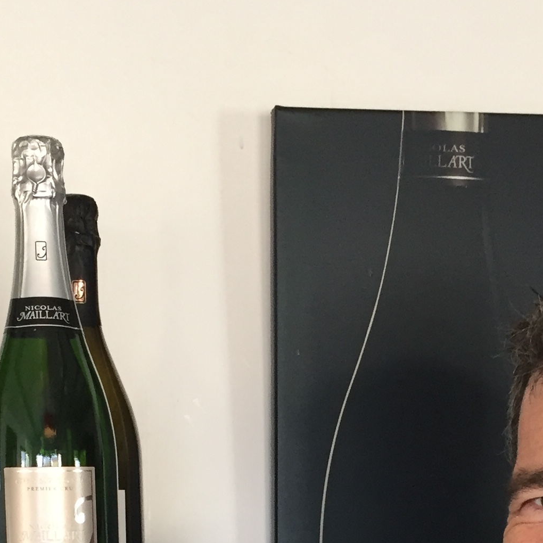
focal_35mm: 82
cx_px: 291
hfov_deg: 21.1
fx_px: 1455
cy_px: 670
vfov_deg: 19.7
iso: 64
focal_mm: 4.15
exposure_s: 1/33
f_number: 2.2
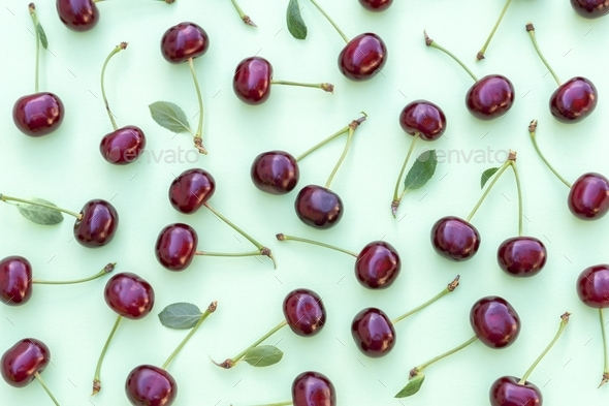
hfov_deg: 26.5
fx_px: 1294
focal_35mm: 76
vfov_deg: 17.8
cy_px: 203
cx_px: 304
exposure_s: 1/160
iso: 250
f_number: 6.3
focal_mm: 51
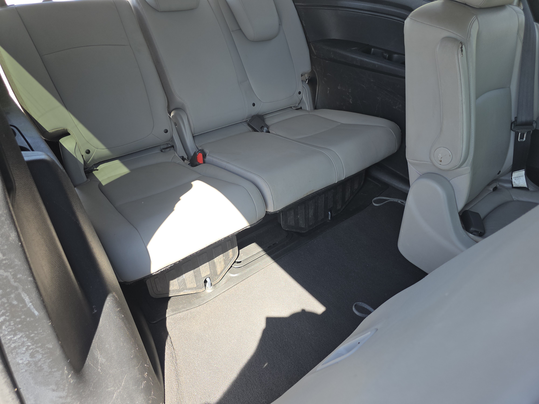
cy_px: 202
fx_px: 358
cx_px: 270
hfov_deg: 73.9
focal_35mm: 23
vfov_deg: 58.9
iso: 32
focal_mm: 6.3
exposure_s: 1/180
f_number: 1.7
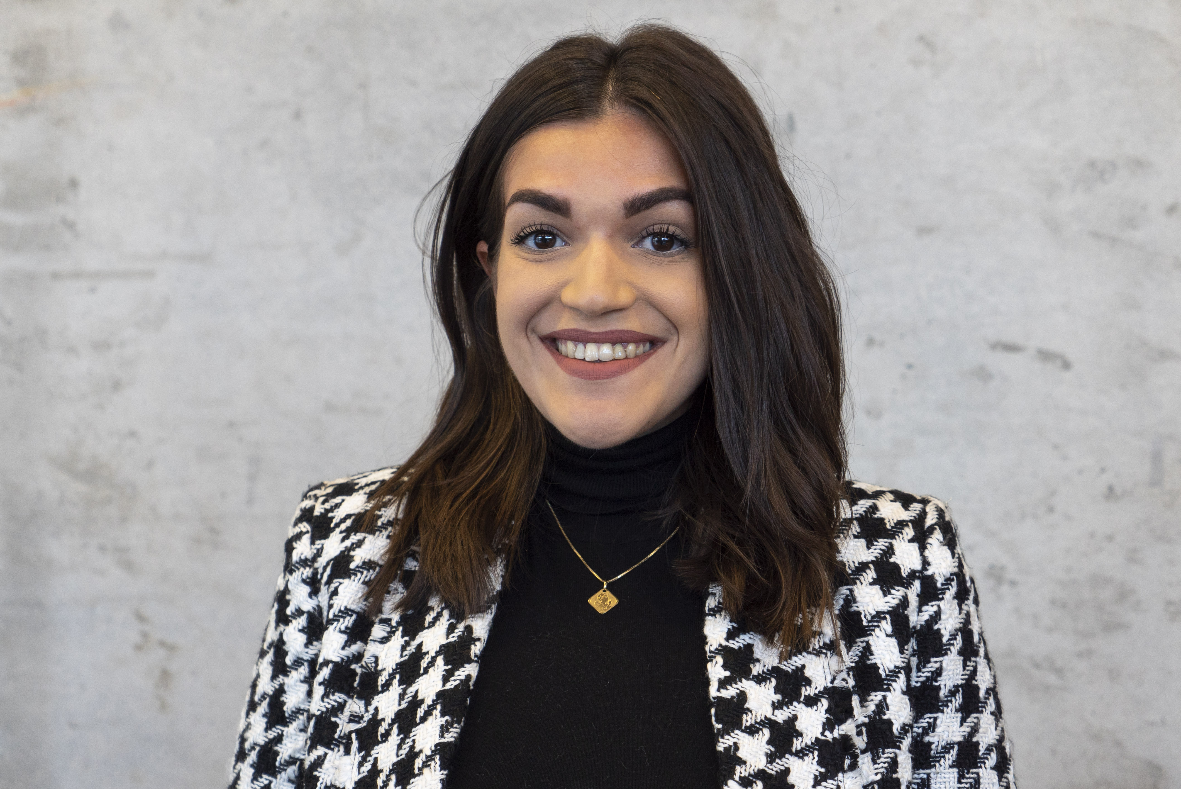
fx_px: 2232
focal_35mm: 68
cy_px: 394
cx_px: 590
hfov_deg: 29.6
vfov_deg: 20.0
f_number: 5.6
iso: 1600
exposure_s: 1/125
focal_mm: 68
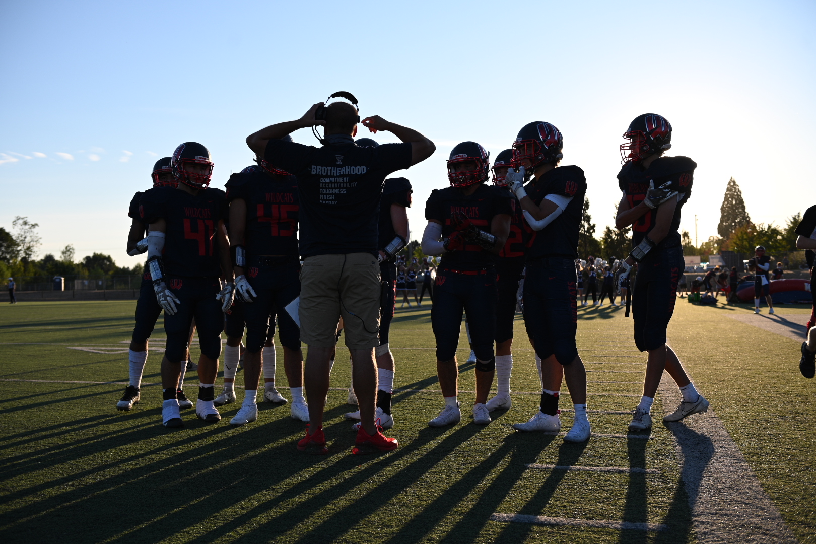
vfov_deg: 35.1
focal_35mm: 38
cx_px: 408
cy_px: 272
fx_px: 861
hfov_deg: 50.7
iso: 200
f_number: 4.5
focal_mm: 38
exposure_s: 1/1250
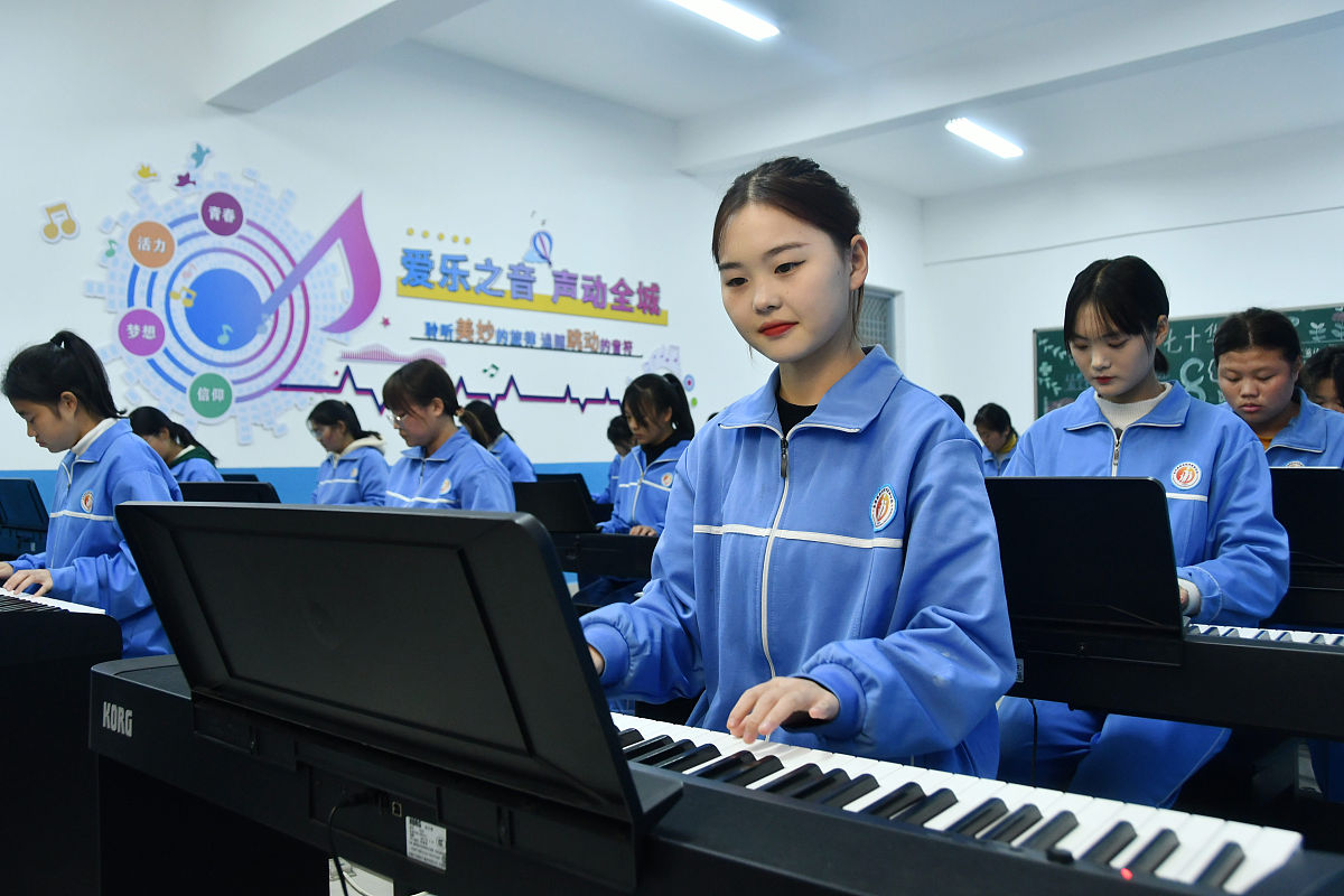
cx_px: 672
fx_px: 1120
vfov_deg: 43.6
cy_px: 448
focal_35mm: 30
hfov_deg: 61.9
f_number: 4.5
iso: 800
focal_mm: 20
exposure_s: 1/80
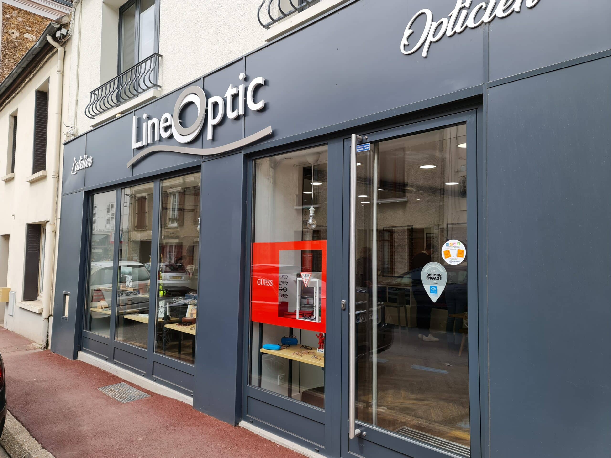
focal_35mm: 25
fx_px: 441
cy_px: 229
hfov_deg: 69.4
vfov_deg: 54.9
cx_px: 306
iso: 50
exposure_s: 1/456
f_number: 1.8
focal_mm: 7
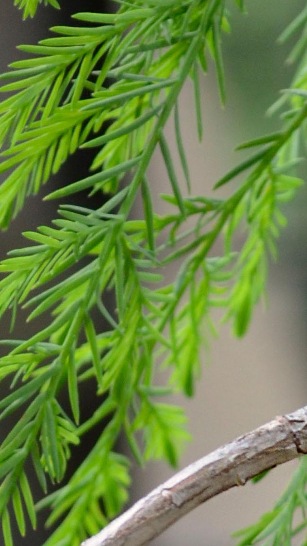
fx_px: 5313
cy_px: 722
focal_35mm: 367
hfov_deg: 3.3
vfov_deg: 5.8
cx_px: 468
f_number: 5.6
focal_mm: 55
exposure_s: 1/60
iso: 450
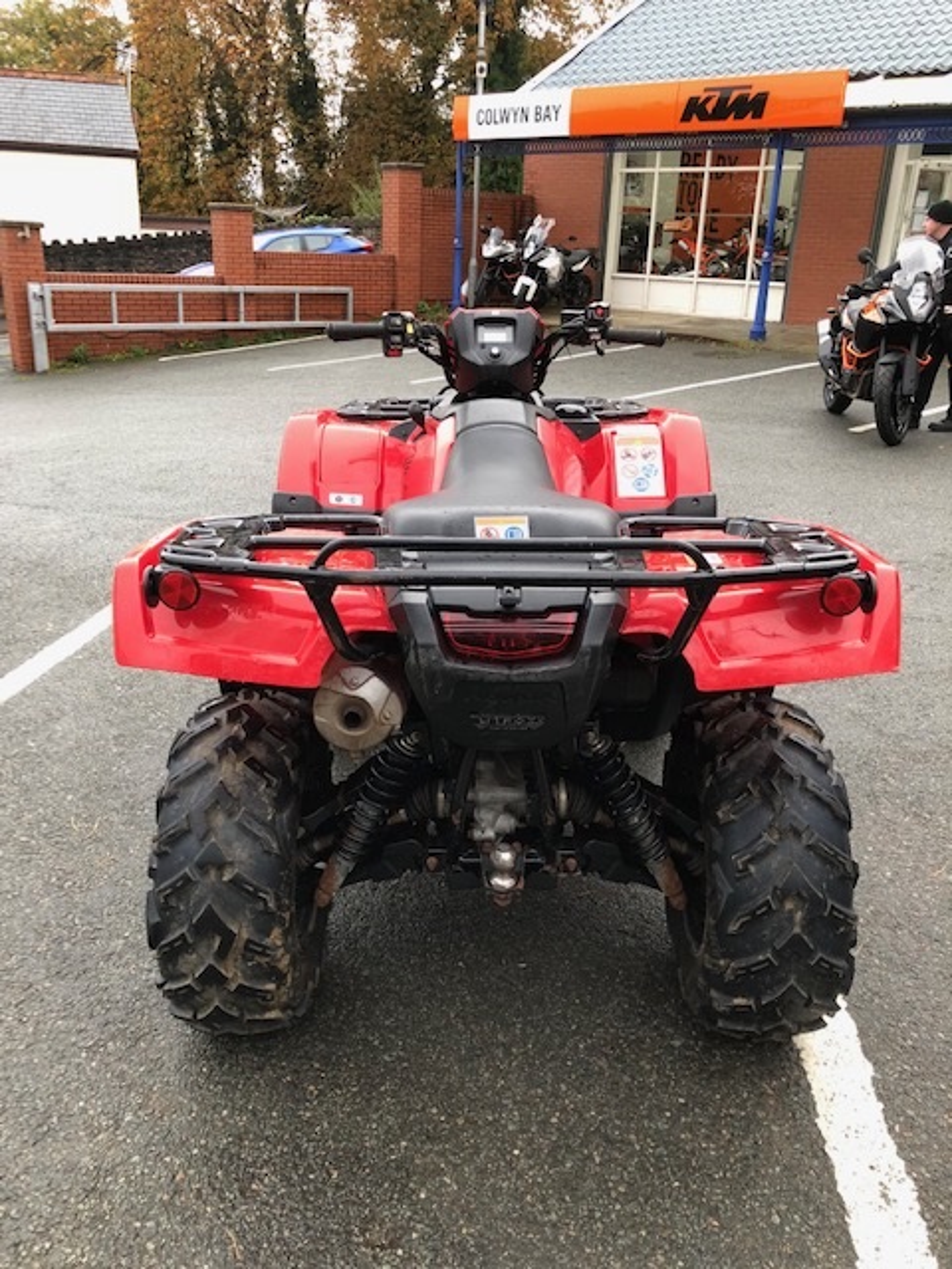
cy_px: 634
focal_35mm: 28
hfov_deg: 49.7
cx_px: 476
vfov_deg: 63.4
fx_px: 1027
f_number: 1.8
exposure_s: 1/33
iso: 32
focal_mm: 4
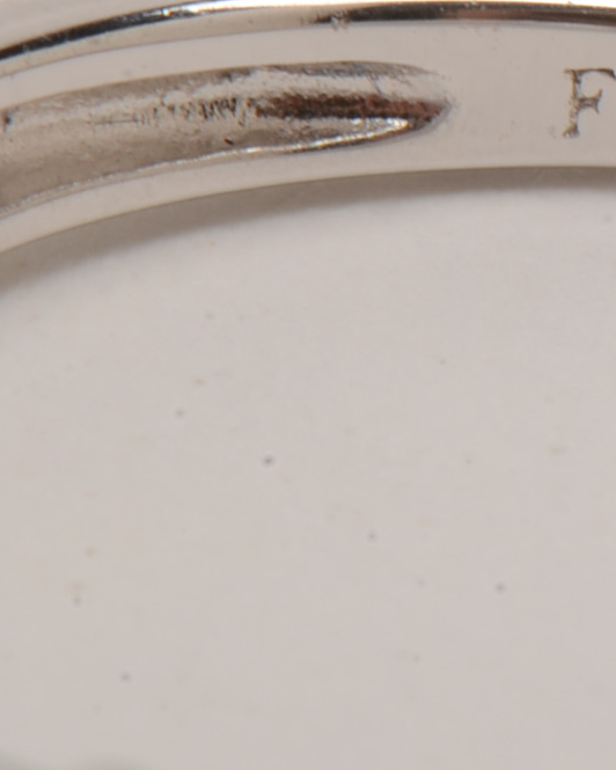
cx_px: 801
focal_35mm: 443
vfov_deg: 4.4
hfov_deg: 3.5
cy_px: 17
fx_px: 10090
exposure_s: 1/160
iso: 100
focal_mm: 85
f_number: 32
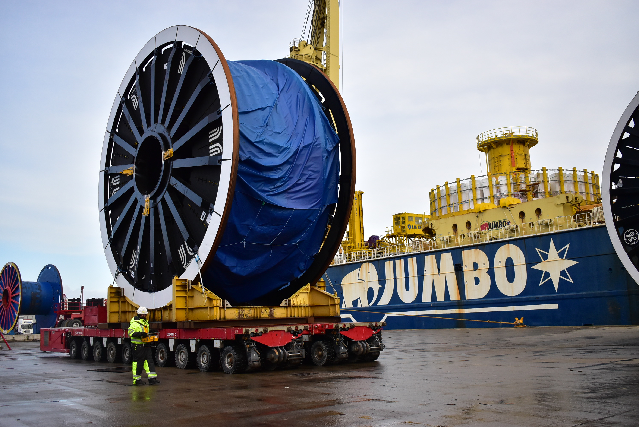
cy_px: 214
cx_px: 320
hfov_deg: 55.1
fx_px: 613
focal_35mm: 34
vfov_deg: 38.4
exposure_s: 1/3200
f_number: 3.8
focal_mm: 23
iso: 1100
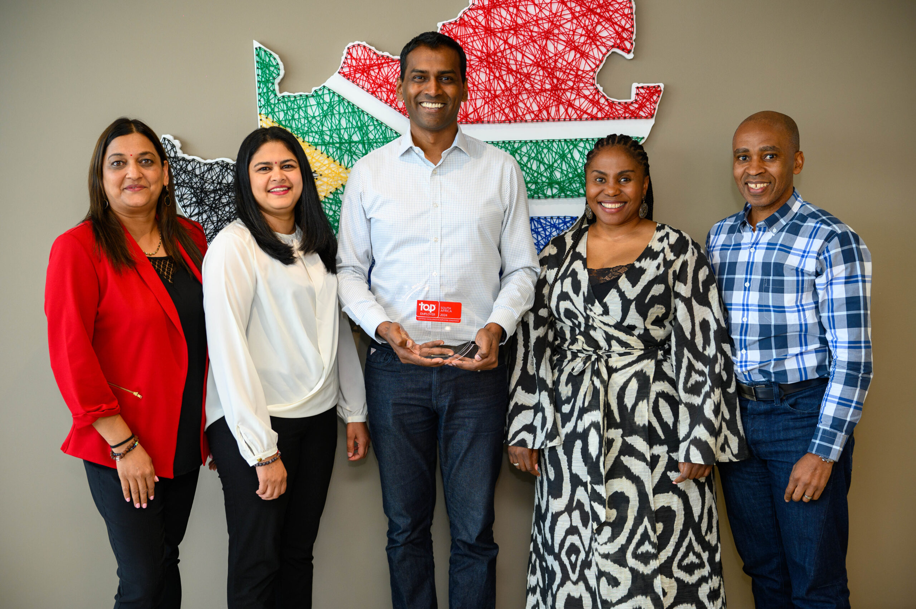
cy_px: 304
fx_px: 1017
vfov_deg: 33.4
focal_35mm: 40
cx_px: 458
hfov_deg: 48.5
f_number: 3.5
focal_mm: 40
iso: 400
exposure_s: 1/60
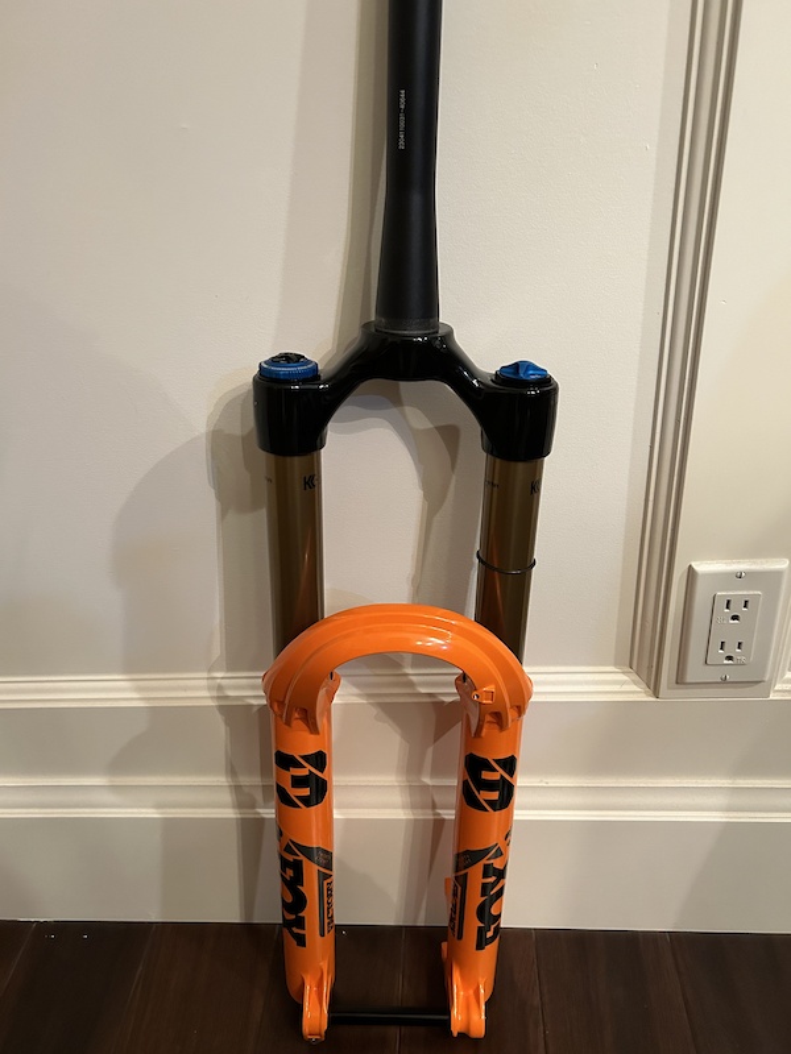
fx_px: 792
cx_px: 396
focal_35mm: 26
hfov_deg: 53.1
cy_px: 527
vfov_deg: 67.3
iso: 500
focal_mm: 5.7
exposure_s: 1/60
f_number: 1.5
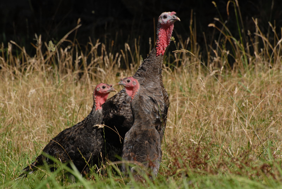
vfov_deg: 3.3
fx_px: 3294
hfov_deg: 4.9
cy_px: 94
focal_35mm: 420
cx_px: 141
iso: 200
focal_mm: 280
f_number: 10
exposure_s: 1/400
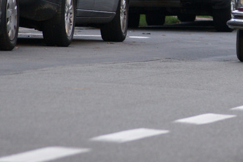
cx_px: 263
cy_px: -1
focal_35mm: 543
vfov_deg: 2.5
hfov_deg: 3.8
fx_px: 3664
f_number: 4.5
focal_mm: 120
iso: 250
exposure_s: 1/200
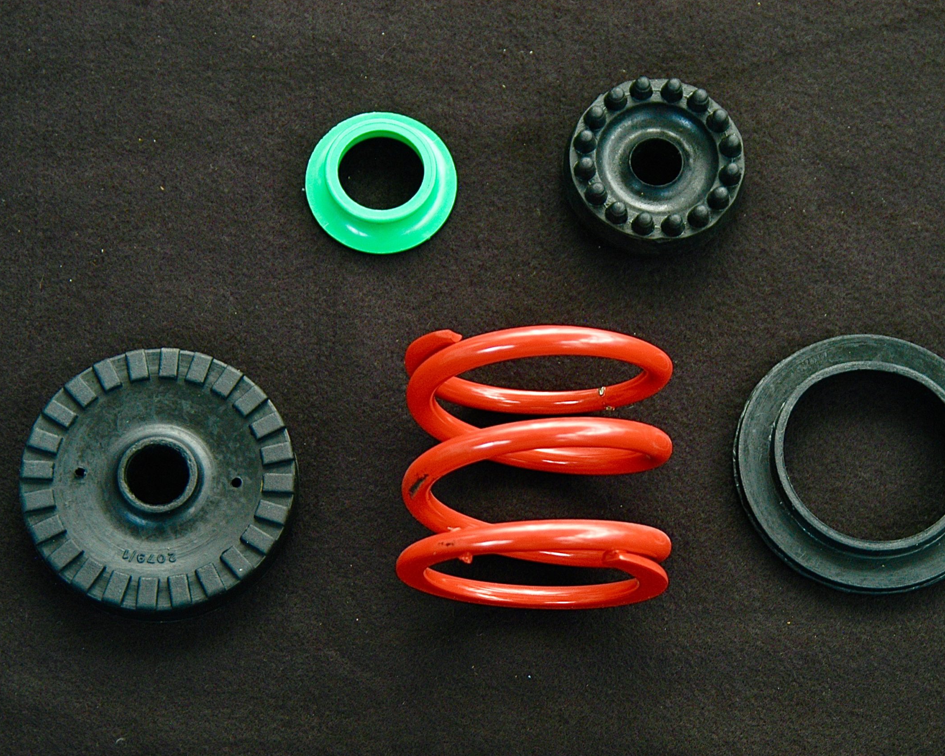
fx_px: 2769
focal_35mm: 99
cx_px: 511
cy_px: 377
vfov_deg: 15.5
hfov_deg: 19.4
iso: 400
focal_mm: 58
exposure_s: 1/80
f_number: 5
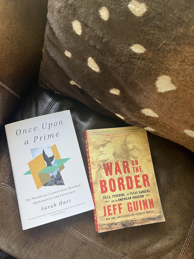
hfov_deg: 53.1
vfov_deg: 67.3
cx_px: 97
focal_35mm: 26
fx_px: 194
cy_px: 130
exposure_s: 1/99
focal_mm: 5.7
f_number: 1.5
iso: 125
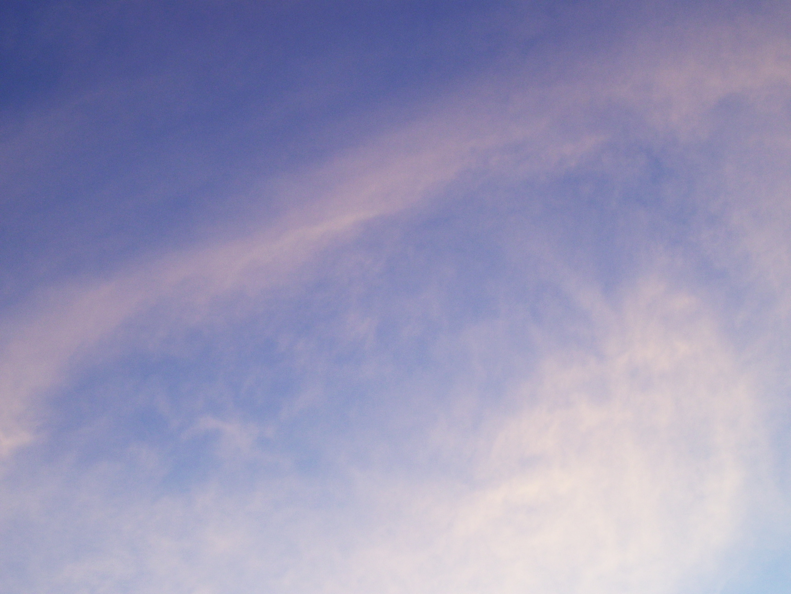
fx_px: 1028
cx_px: 396
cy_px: 297
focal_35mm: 45
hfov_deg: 42.1
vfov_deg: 32.2
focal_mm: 7.6
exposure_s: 1/125
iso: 80
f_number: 3
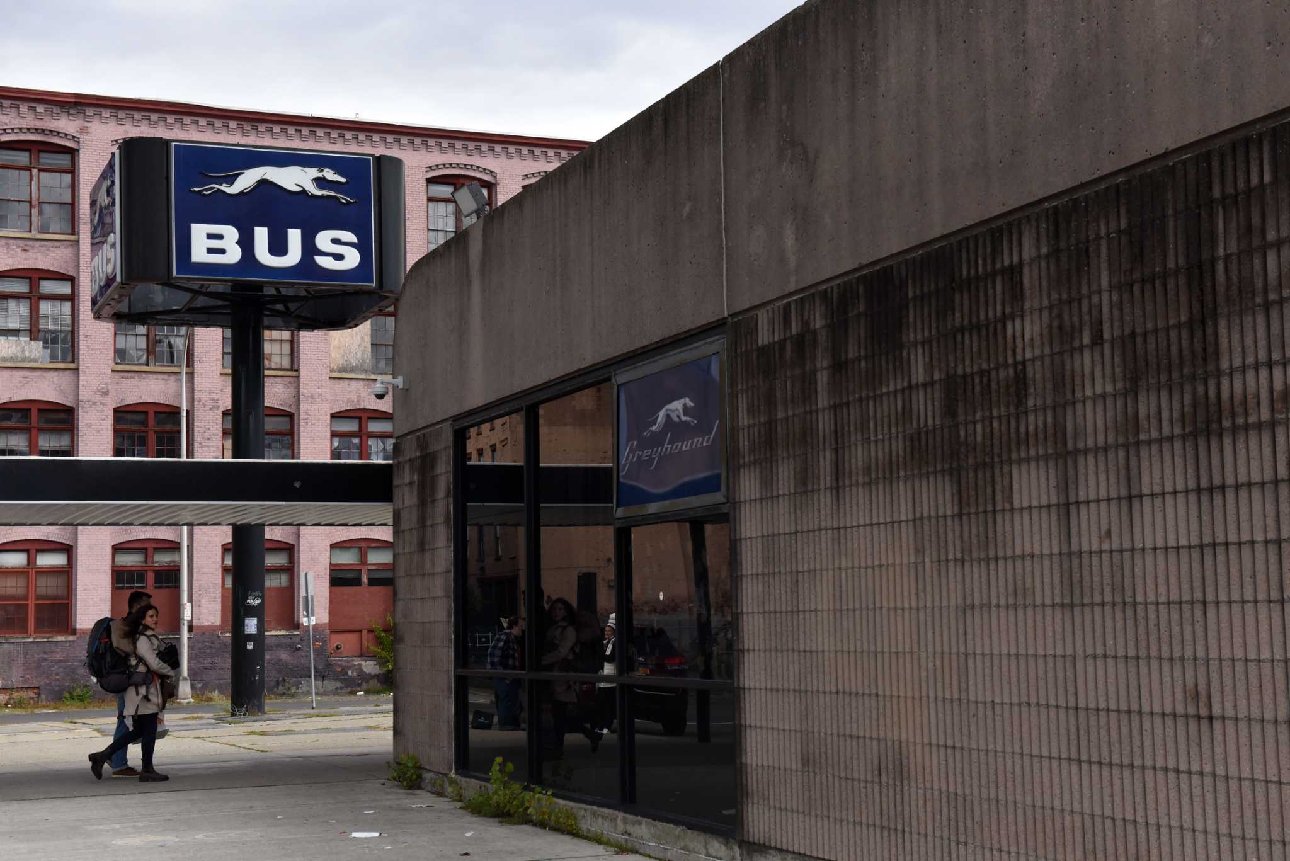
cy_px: 430
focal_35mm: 55
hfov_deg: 36.2
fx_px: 1971
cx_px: 645
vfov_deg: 24.6
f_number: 6.3
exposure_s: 1/4000
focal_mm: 55
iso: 2000
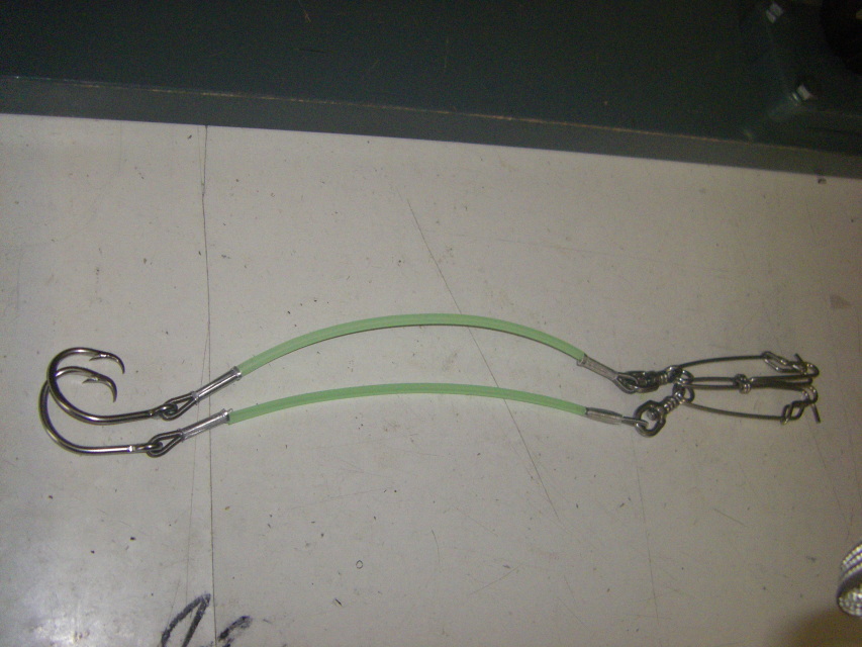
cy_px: 324
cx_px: 431
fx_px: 946
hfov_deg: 49.0
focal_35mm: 38
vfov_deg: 37.7
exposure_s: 1/50
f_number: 7
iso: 500
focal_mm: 6.3
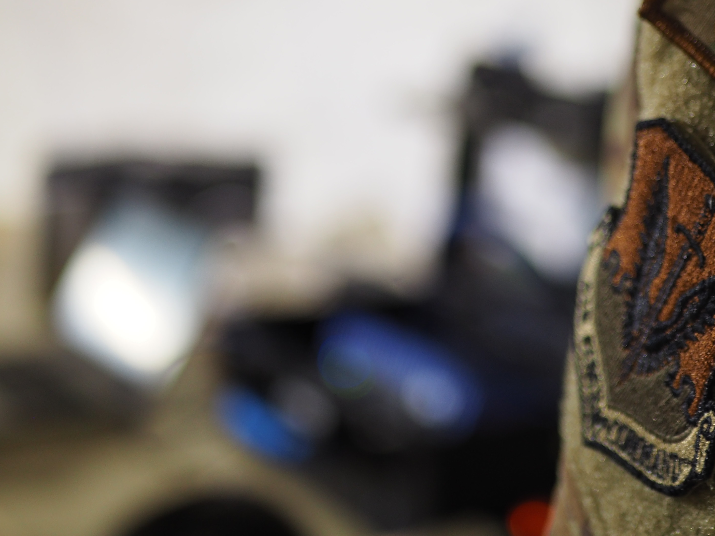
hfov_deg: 23.5
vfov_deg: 17.9
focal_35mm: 82
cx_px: 569
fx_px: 1694
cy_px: 145
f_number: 1.7
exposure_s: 1/60
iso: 320
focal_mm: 25
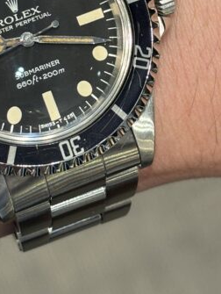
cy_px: 46
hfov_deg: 9.6
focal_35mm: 155
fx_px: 1317
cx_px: 32
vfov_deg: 12.7
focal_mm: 5.96
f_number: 1.6
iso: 40
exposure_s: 1/50
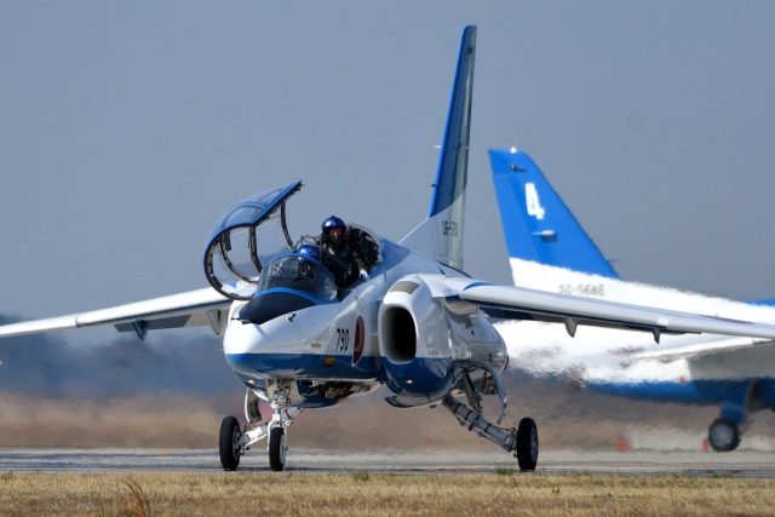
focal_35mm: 600
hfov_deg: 3.4
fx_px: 12919
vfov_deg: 2.3
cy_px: 258
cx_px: 388
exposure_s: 1/2000
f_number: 5.6
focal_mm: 400
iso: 160
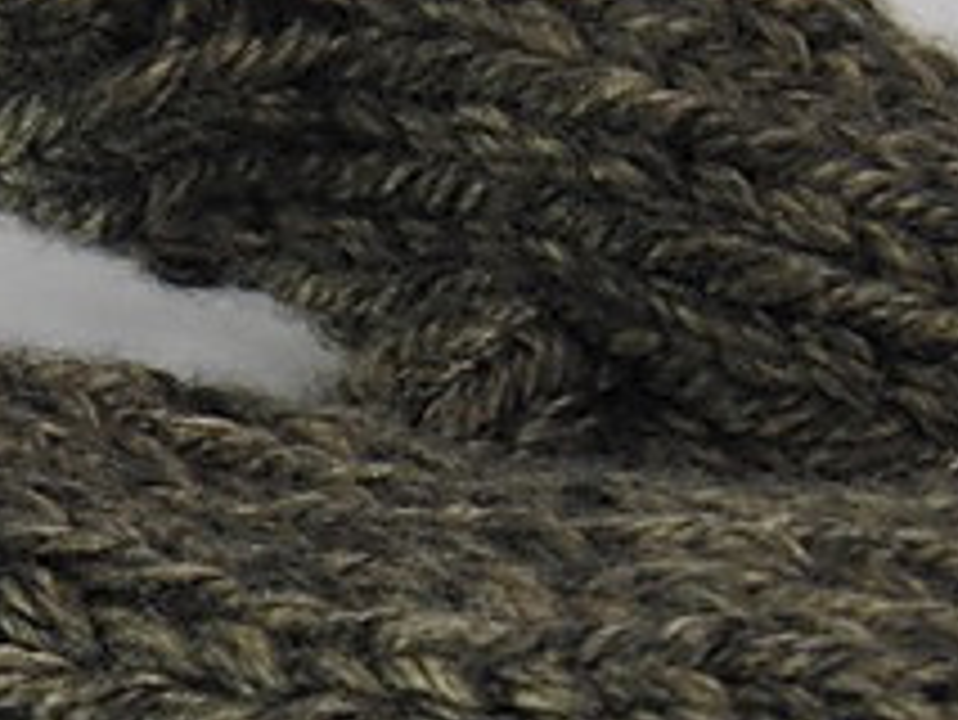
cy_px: 364
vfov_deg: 5.0
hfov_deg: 6.6
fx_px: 8307
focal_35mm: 300
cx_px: -85
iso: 100
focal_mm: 17.6
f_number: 5
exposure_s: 1/20
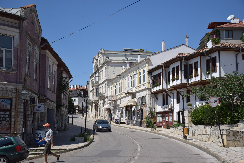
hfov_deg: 37.8
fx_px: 356
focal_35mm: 52
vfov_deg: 25.8
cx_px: 122
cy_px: 82
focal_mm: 35
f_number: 4.2
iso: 200
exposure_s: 1/2500
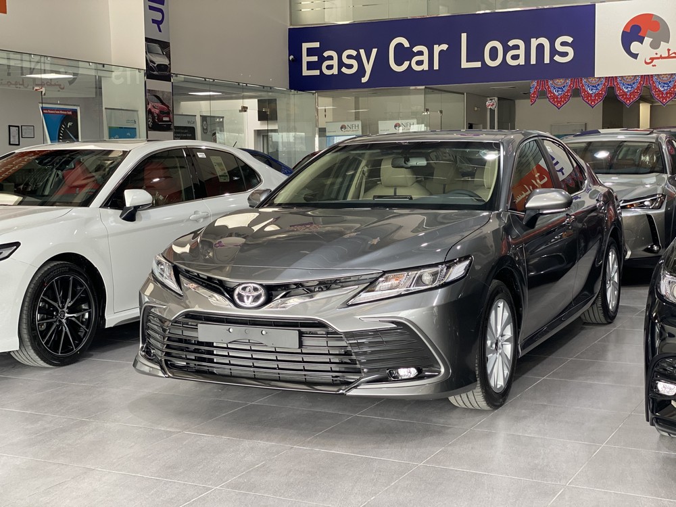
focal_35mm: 52
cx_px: 338
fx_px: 1015
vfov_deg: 28.0
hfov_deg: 36.8
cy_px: 254
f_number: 2
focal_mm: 6
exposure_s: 1/122
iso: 100
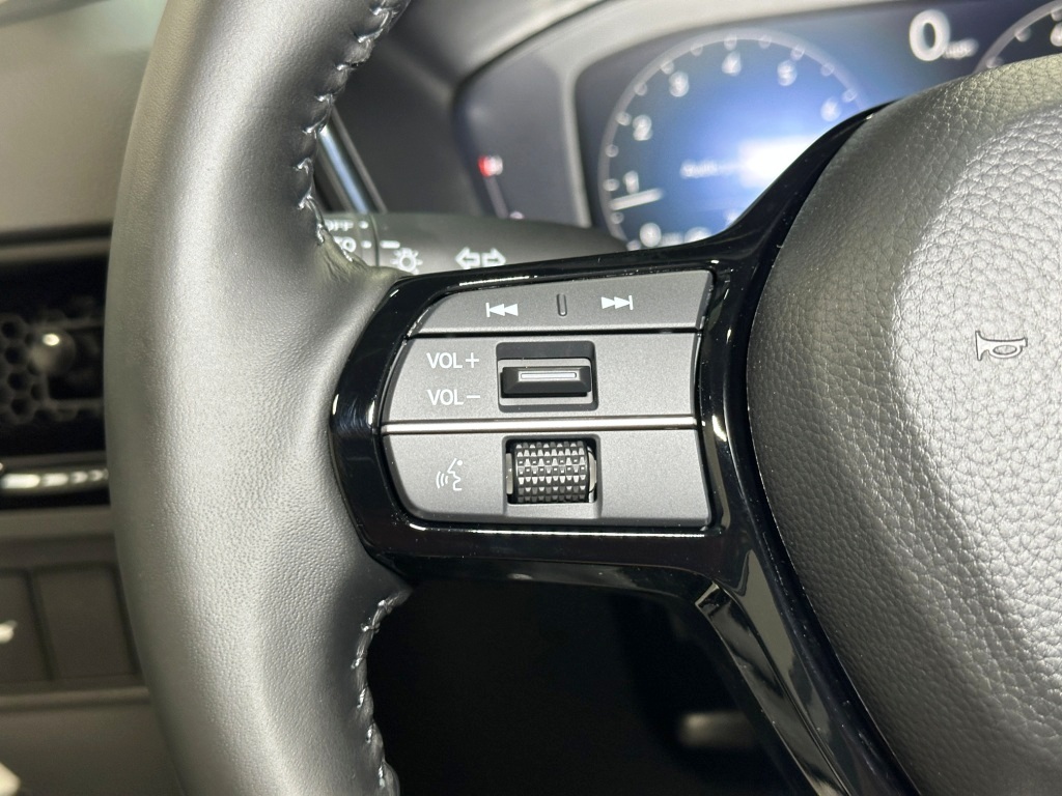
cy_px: 398
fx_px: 1473
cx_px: 531
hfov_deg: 39.7
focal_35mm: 48
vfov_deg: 30.3
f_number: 1.78
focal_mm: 6.86
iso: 320
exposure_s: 1/40
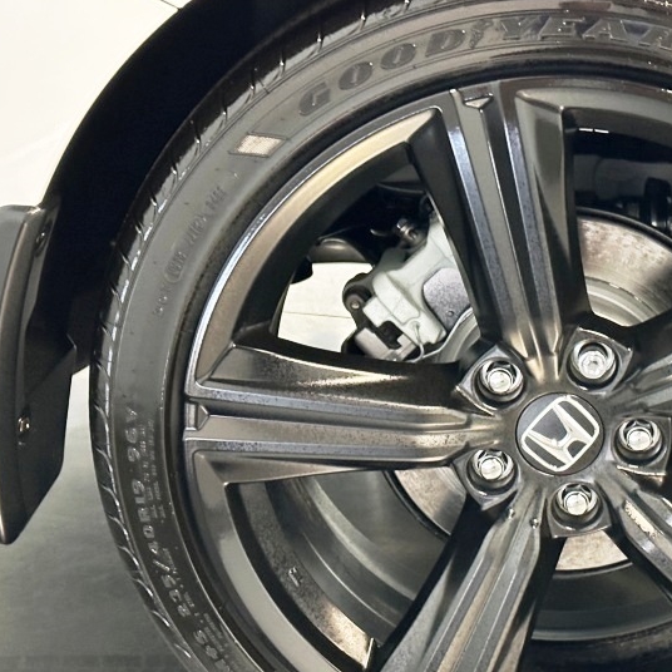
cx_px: 555
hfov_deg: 21.1
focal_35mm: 81
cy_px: 411
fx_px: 1779
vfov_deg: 21.4
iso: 640
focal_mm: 6.86
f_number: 1.78
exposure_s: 1/24
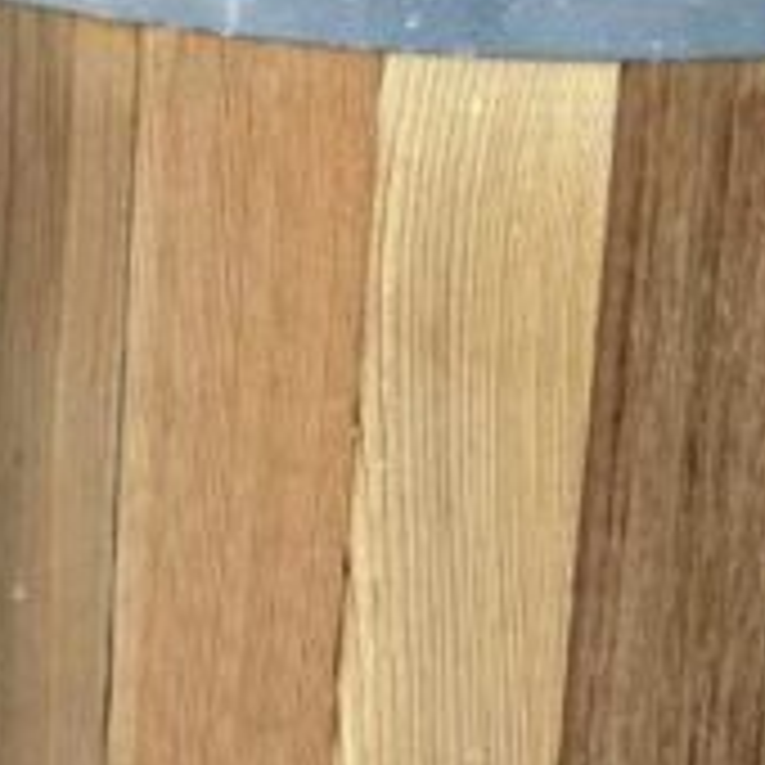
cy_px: -81
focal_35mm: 200
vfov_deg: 8.7
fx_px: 5001
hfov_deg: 8.7
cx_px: 310
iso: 50
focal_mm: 6.9
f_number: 1.8
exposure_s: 1/121
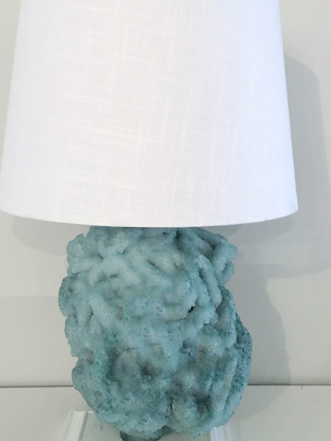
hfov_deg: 36.8
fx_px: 497
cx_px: 162
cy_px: 199
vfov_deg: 47.8
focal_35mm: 39
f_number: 2.2
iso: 100
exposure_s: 1/4
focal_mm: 4.15
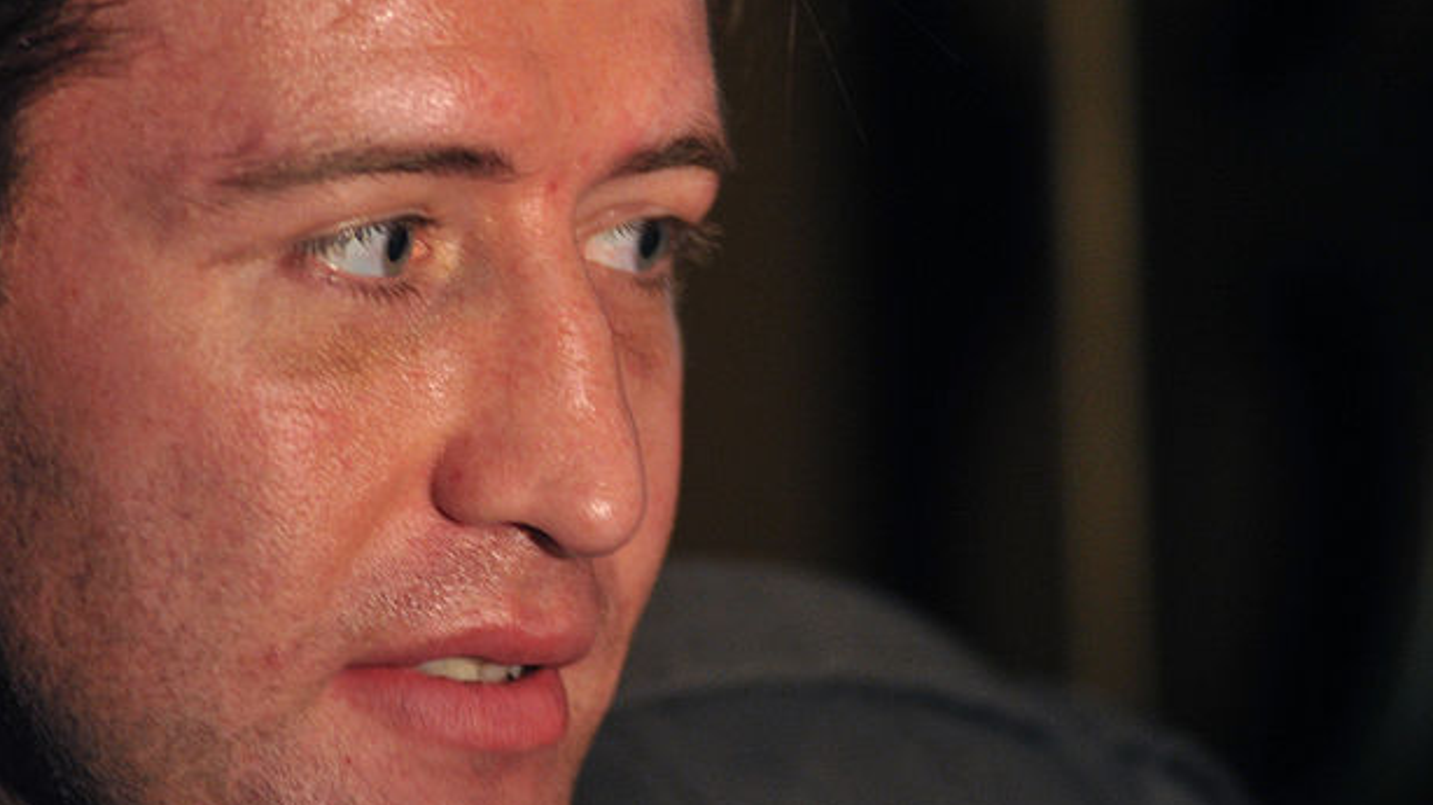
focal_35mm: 297
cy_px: 382
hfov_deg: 7.3
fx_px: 11282
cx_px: 670
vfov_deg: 4.1
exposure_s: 1/100
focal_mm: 170
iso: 1250
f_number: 2.8
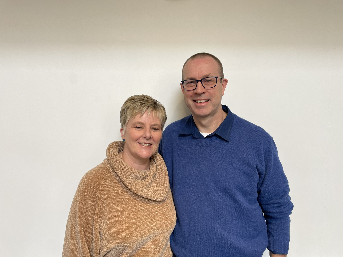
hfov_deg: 67.3
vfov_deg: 53.1
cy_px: 128
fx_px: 258
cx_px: 172
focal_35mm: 26
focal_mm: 4.2
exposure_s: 1/50
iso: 125
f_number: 1.6
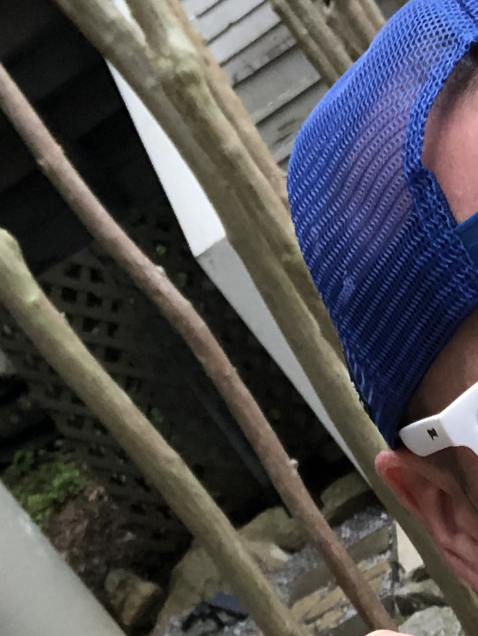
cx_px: 665
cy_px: 523
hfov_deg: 14.0
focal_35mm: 101
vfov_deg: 19.2
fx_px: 1857
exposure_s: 1/120
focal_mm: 2.87
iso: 160
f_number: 2.2
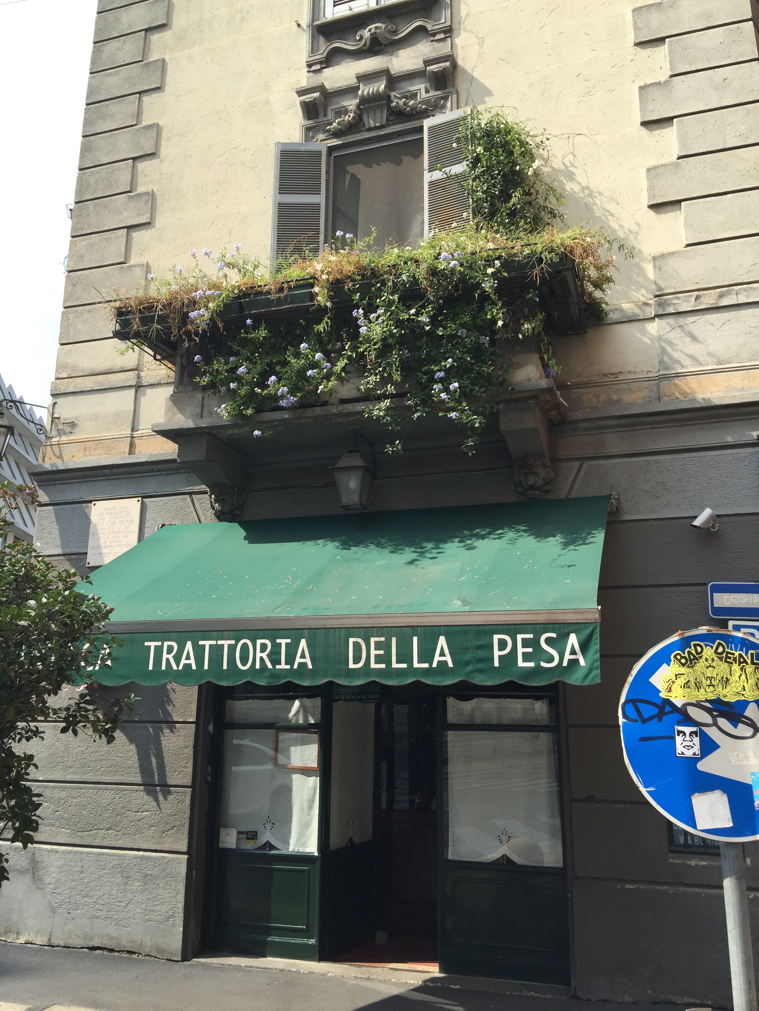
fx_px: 848
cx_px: 380
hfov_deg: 48.2
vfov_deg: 61.7
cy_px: 506
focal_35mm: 29
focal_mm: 4.15
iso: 32
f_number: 2.2
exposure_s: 1/989
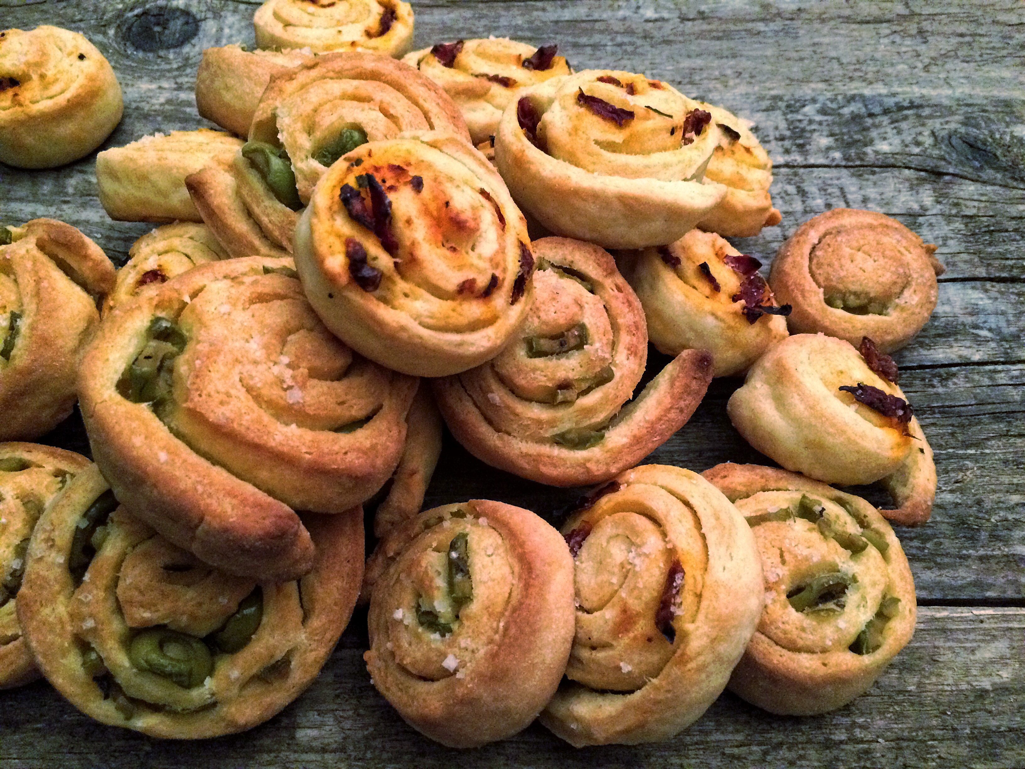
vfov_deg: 48.2
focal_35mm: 29
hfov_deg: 61.7
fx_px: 859
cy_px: 384
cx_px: 512
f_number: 2.2
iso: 400
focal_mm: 4.15
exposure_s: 1/17
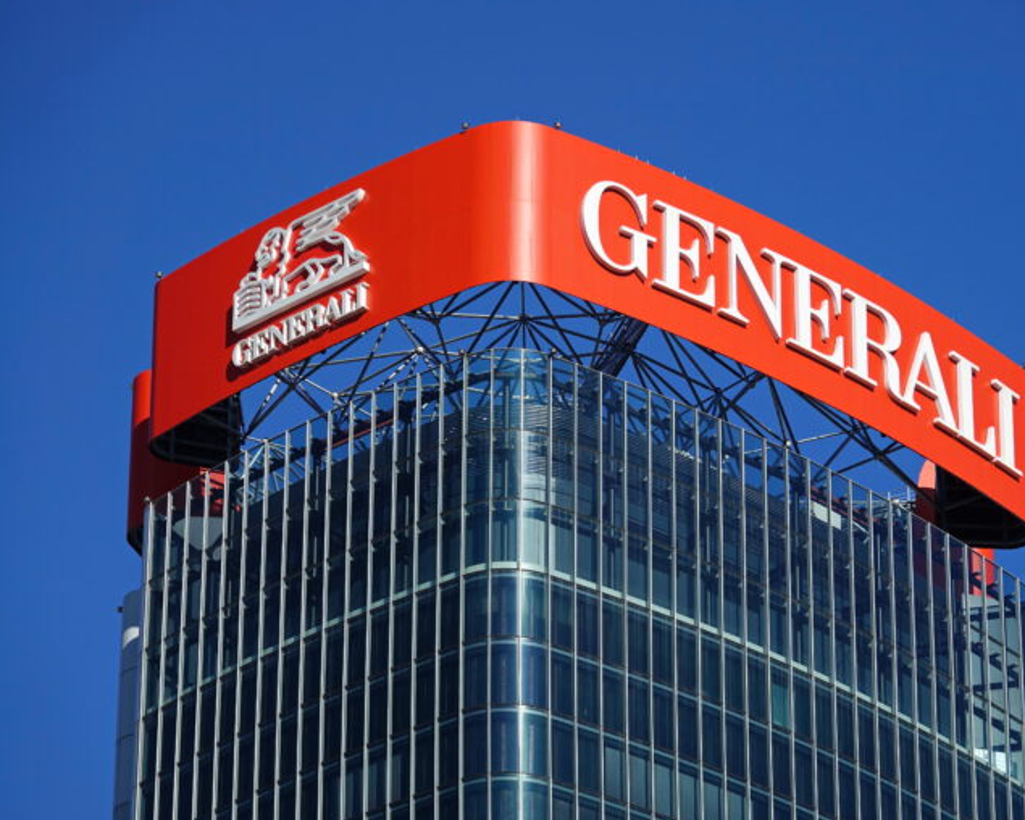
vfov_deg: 8.0
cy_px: 412
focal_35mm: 193
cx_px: 615
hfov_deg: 10.0
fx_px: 5855
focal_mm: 62.4
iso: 100
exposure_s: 1/1000
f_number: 4
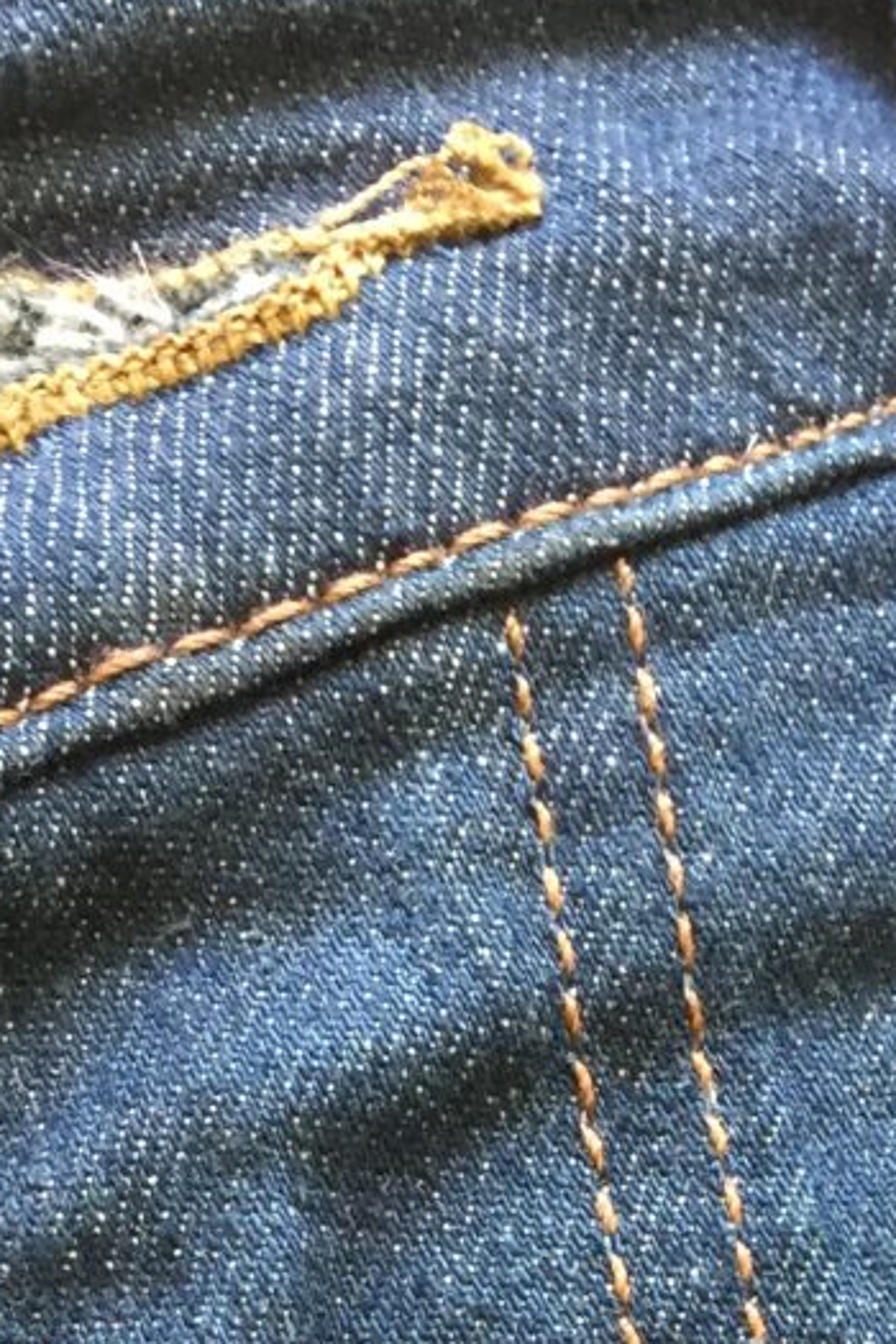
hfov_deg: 14.8
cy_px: 1848
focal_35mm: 92
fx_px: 3434
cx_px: 689
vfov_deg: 19.9
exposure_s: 1/30
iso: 100
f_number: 2.2
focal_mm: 4.15
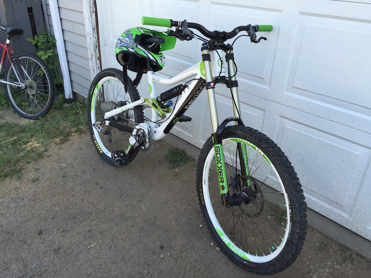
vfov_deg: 48.2
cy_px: 139
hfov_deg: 61.7
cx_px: 186
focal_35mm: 29
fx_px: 311
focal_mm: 4.15
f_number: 2.2
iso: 32
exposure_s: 1/350
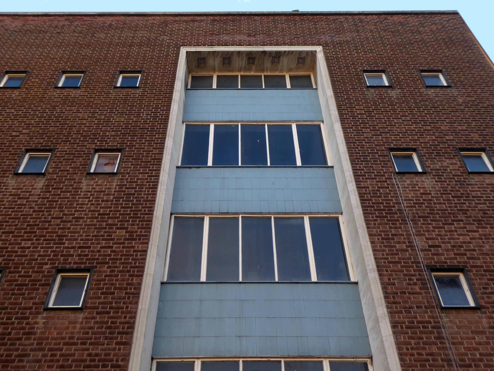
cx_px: 247
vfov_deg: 41.8
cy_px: 186
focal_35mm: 34
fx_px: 485
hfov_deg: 54.0
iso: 100
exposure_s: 1/60
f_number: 3.6
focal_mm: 5.8
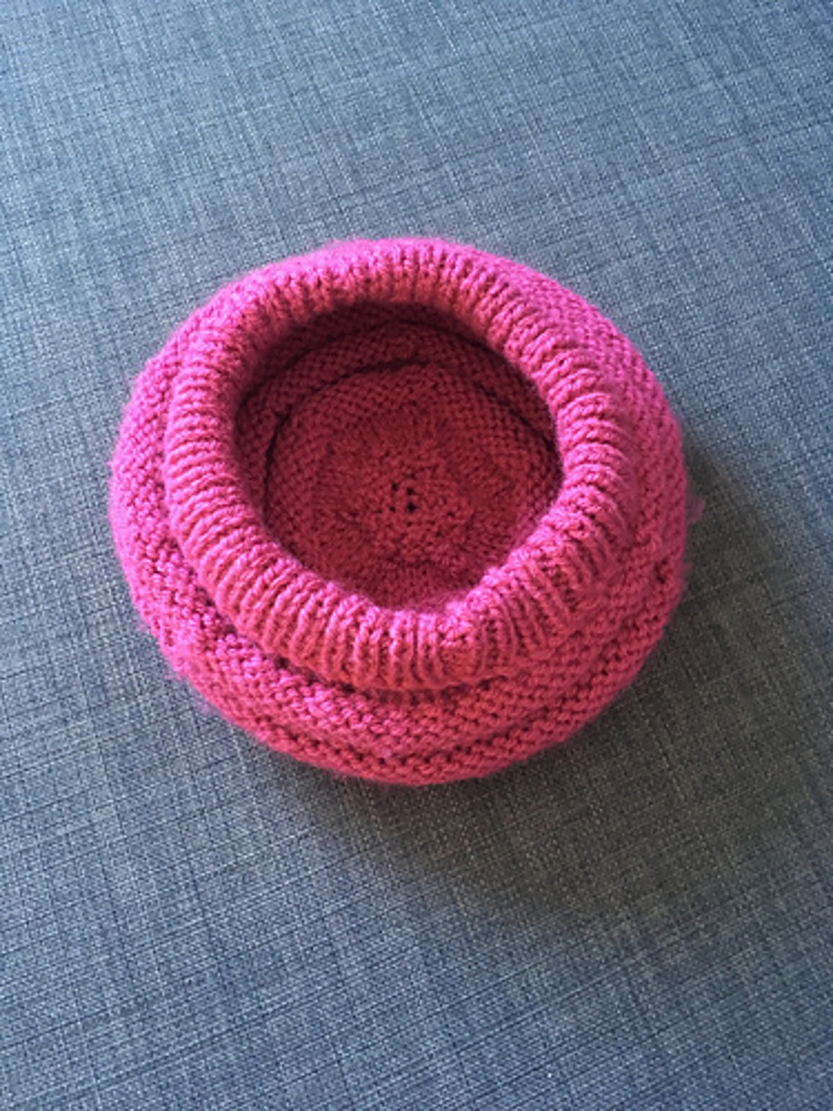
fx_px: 930
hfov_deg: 48.2
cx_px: 416
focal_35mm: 29
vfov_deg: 61.7
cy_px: 556
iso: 400
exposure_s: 1/17
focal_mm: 4.15
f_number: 2.2
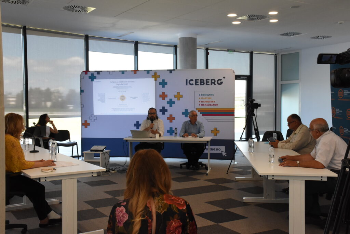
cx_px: 175
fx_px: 394
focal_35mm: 40
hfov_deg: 47.9
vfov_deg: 33.1
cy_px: 117
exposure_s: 1/250
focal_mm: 27
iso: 2000
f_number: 8
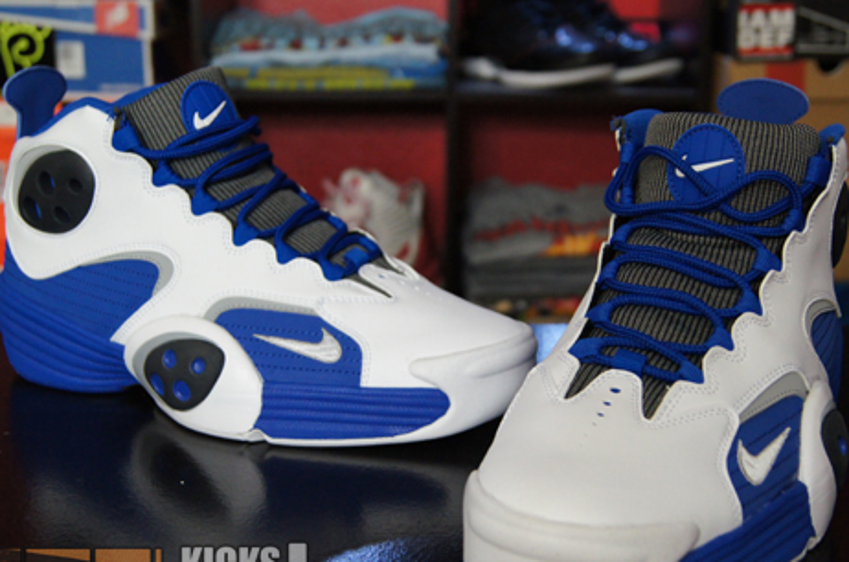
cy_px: 320
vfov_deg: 27.4
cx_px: 445
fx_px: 1153
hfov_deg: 40.4
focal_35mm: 49
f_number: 4.5
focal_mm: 26
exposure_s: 1/50
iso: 1600
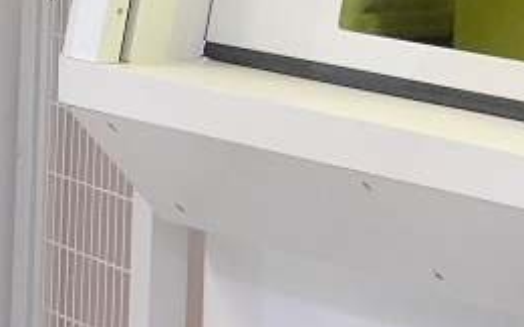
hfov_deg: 8.4
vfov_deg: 5.3
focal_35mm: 247
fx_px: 3524
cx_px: -171
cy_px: -194
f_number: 4.5
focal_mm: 28
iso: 2500
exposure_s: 1/160
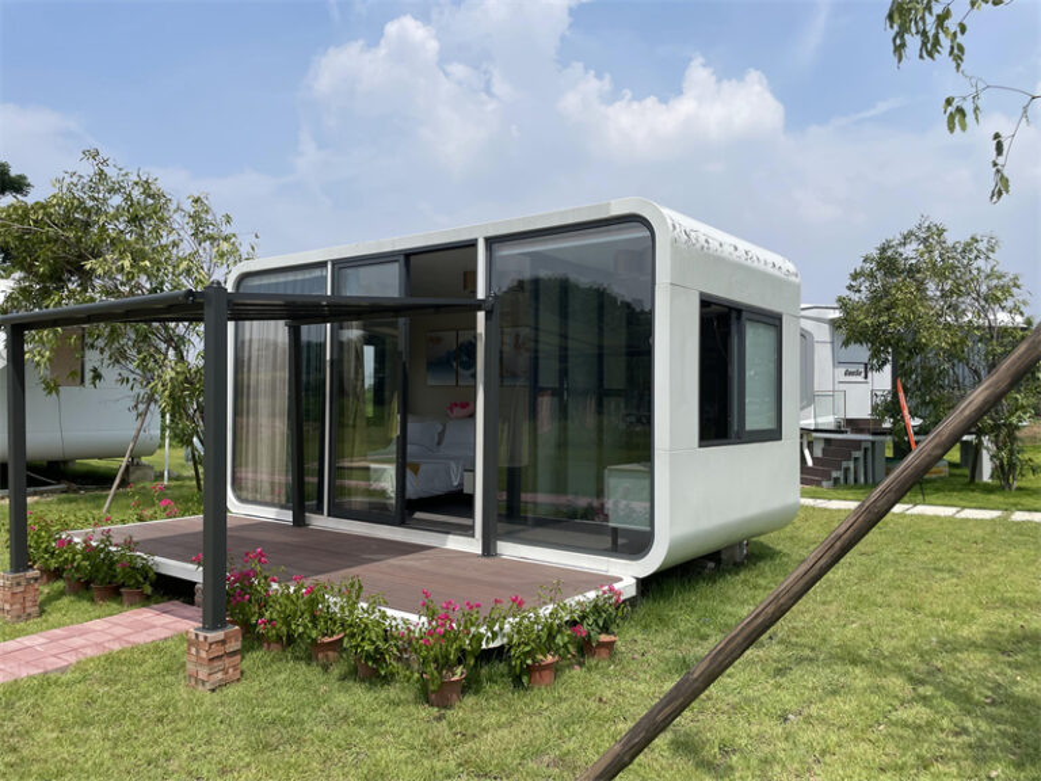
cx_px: 520
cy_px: 390
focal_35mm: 26
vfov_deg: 53.1
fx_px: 782
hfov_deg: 67.3
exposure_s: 1/4651
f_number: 1.6
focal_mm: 4.2
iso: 32
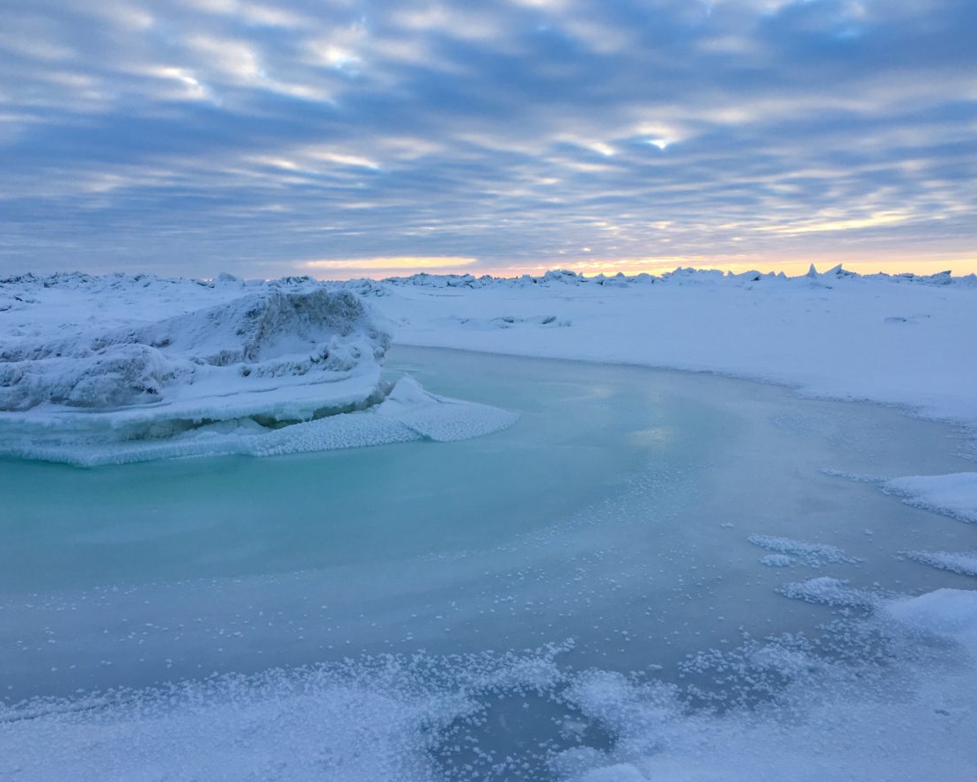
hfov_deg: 57.2
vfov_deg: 47.1
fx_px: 896
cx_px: 502
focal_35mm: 31
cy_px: 394
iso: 25
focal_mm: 4.15
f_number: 2.2
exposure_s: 1/439
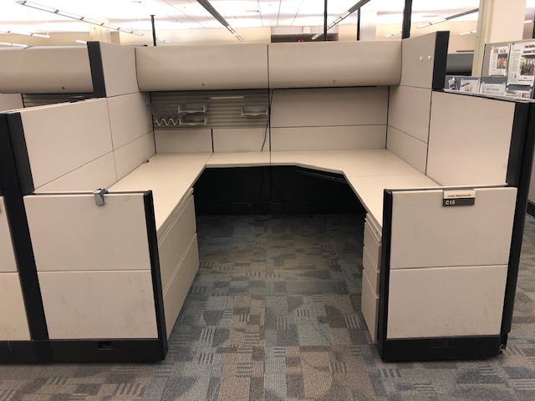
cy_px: 200
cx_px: 268
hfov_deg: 63.4
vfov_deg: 49.7
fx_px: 433
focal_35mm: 28
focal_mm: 3.99
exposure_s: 1/15
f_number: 1.8
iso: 40
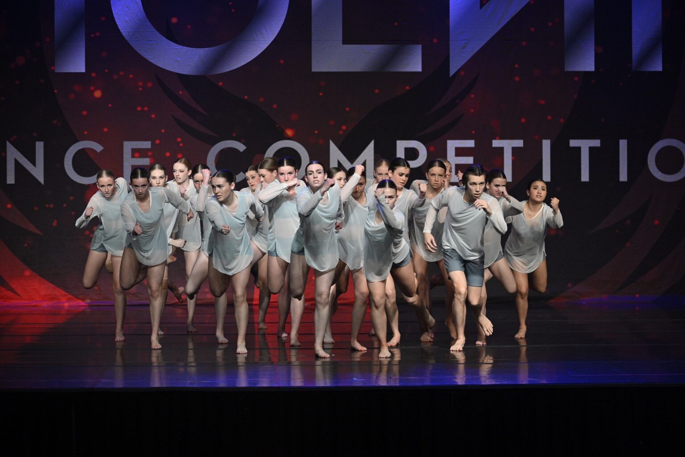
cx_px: 342
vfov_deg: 11.4
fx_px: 2283
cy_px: 228
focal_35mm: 120
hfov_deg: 17.1
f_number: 3.5
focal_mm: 120
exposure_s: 1/640
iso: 1000
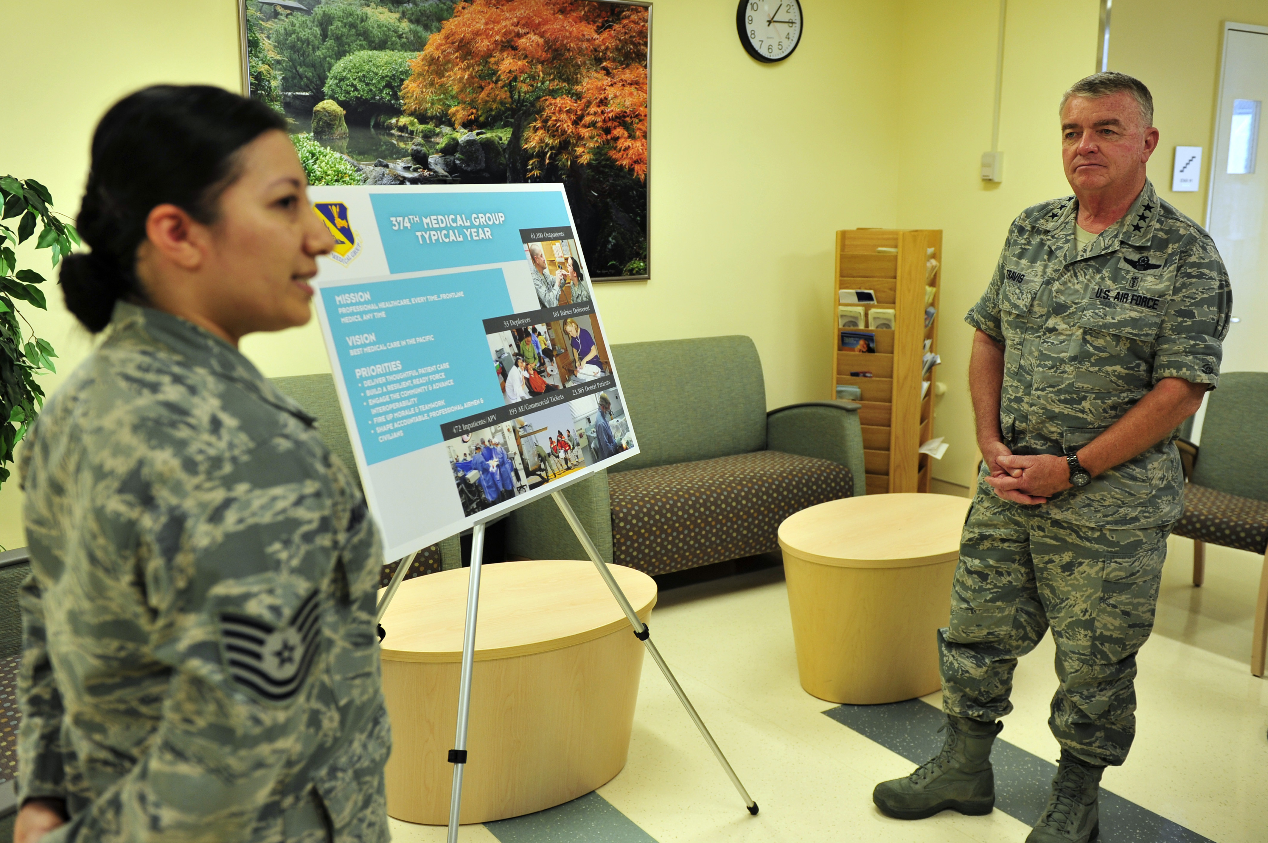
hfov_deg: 60.3
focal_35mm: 31
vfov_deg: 42.3
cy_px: 422
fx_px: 1091
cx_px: 634
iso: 500
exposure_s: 1/80
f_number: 3.5
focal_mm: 31
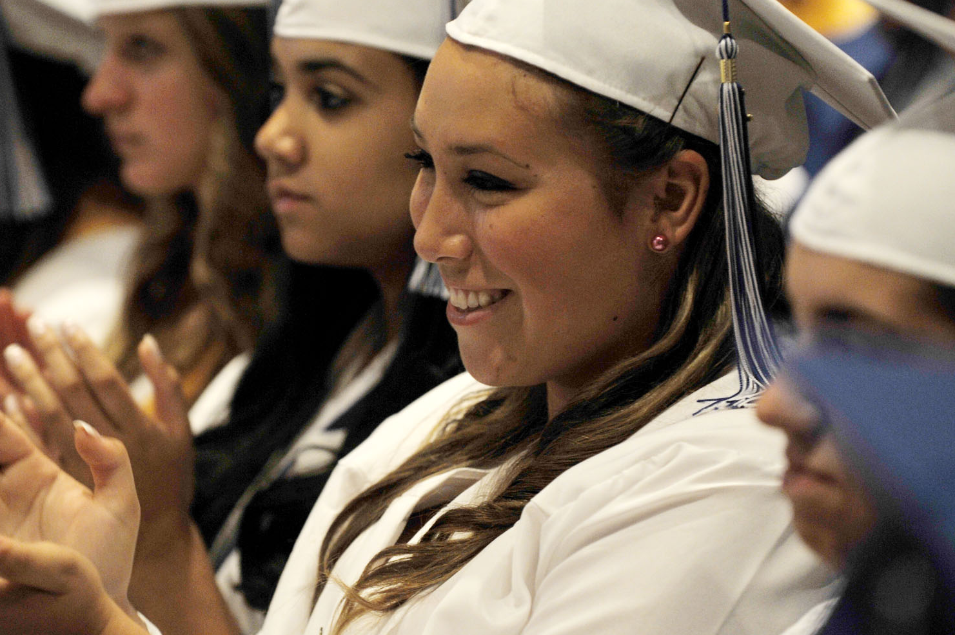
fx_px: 7159
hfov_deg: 7.6
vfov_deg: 5.1
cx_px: 388
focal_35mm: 270
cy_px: 306
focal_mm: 200
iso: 1600
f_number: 4
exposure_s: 1/200
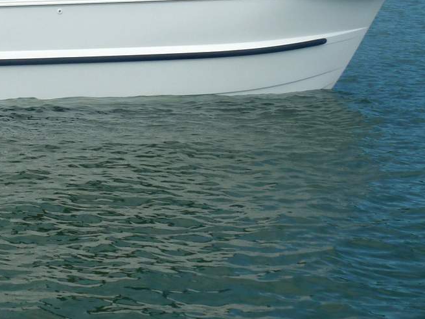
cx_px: -36
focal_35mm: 117
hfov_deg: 16.4
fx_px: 1436
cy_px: 76
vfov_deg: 12.6
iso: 80
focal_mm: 7.9
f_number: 4.5
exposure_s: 1/400
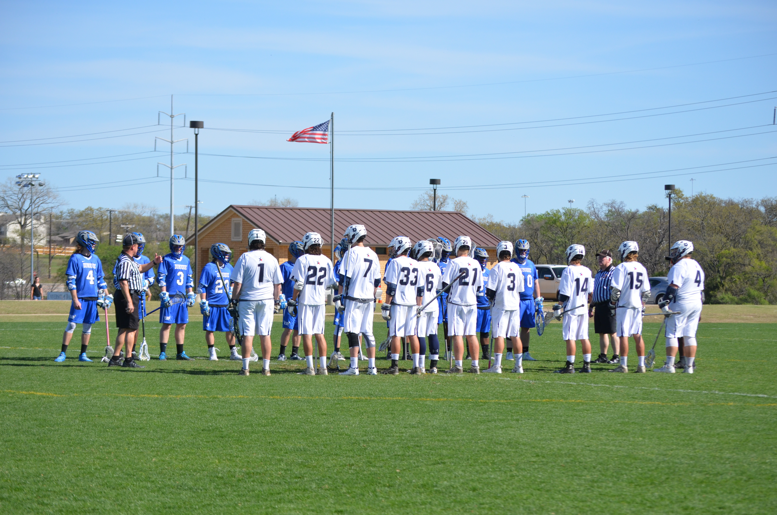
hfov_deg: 15.2
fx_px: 2908
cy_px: 258
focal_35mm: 135
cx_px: 388
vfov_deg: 10.1
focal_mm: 90
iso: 400
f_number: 6.3
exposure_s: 1/1600
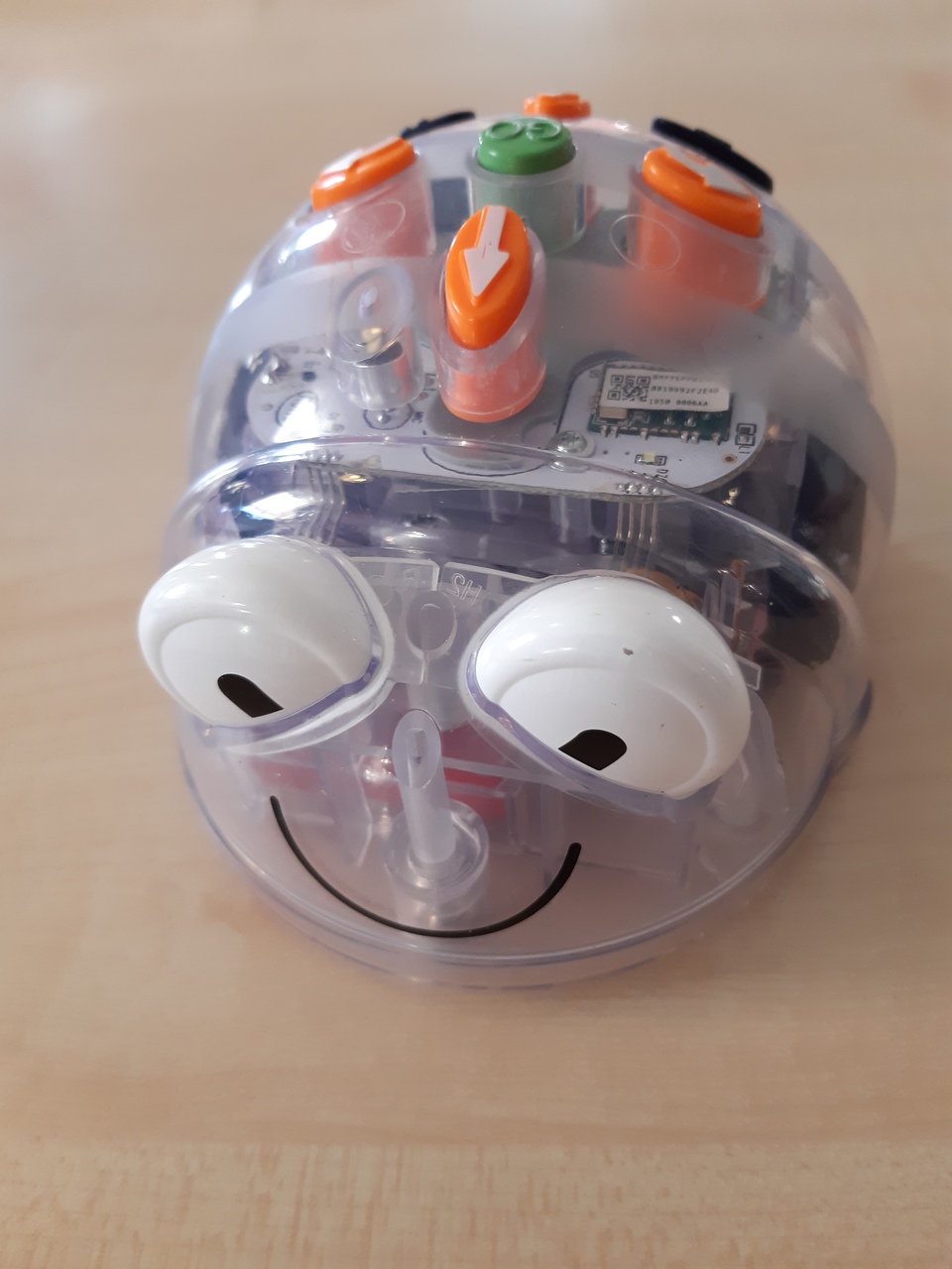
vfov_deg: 67.3
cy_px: 634
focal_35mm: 26
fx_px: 953
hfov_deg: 53.1
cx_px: 476
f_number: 1.7
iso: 125
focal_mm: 3.92
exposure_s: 1/50
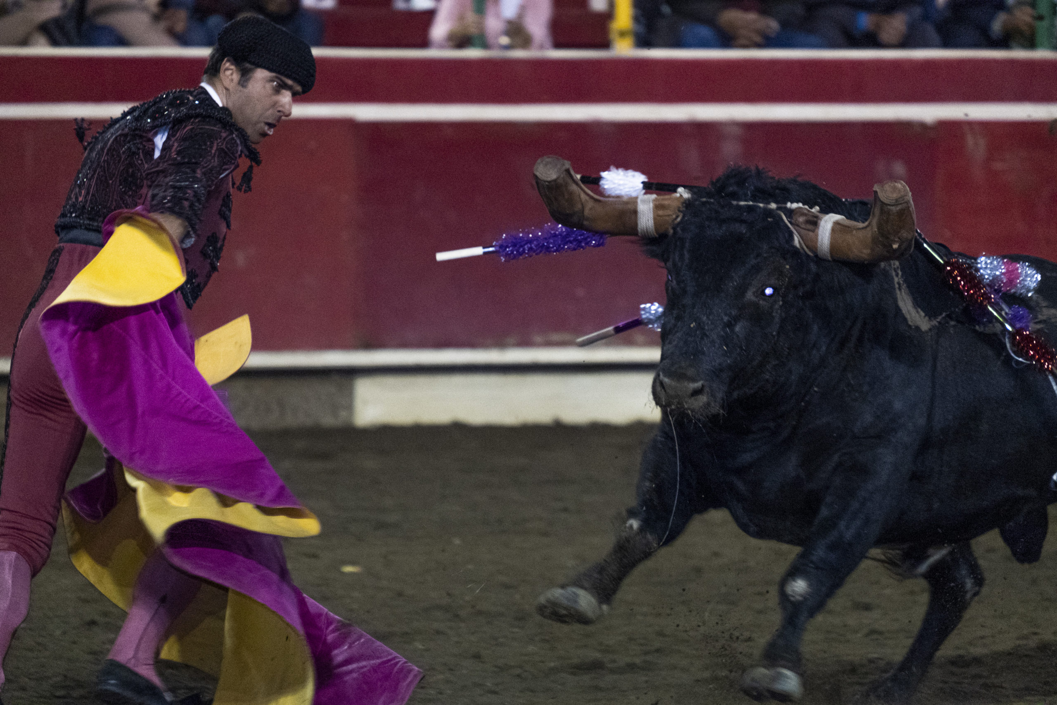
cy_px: 352
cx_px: 528
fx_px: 8808
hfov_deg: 6.9
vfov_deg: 4.6
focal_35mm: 300
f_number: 4.8
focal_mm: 200
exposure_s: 1/250
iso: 2000
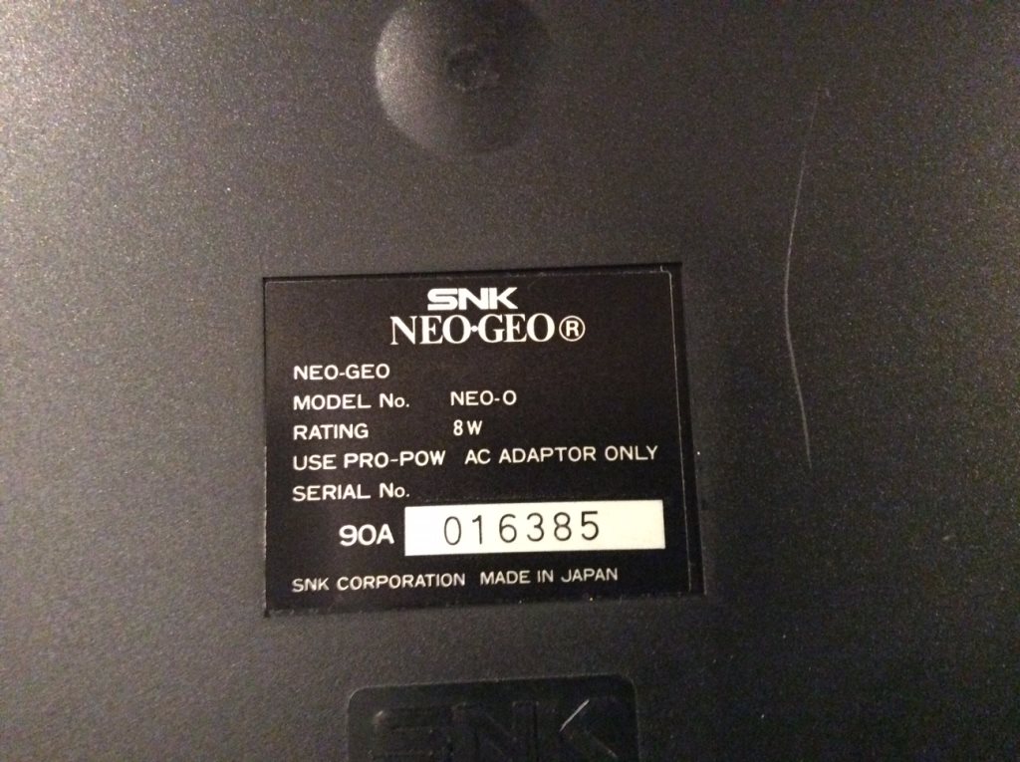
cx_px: 510
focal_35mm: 33
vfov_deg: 42.8
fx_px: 971
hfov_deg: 55.4
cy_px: 381
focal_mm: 3.3
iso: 640
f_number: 2.4
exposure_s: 1/15
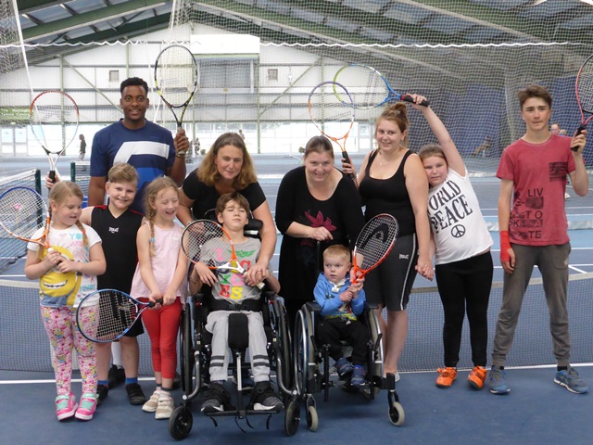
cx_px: 296
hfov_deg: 38.9
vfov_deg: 29.7
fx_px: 839
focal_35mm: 49
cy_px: 222
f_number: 4.2
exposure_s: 1/125
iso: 800
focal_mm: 8.5
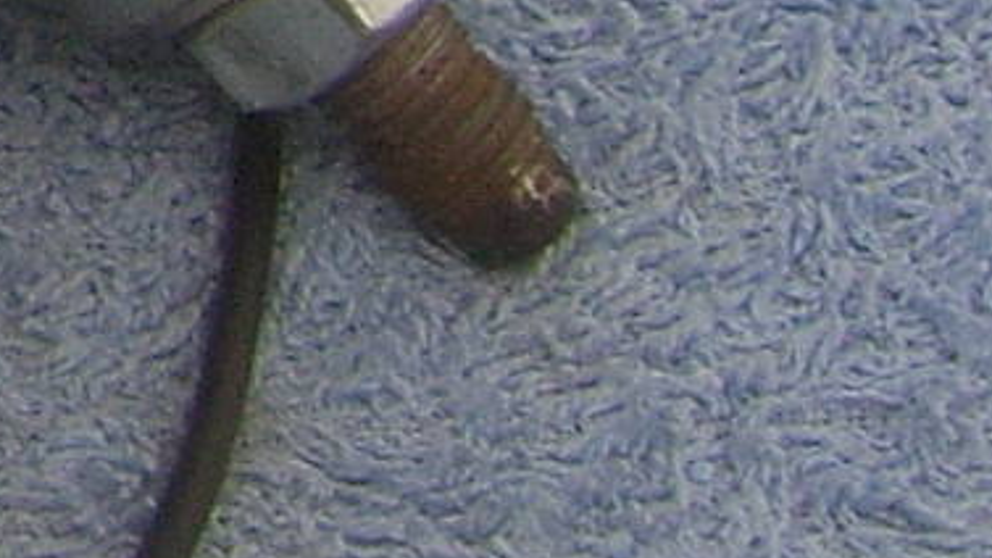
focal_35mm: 285
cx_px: -1829
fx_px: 7496
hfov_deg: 6.9
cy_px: -1424
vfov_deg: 4.1
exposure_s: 1/80
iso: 50
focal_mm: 7.8
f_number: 5.7
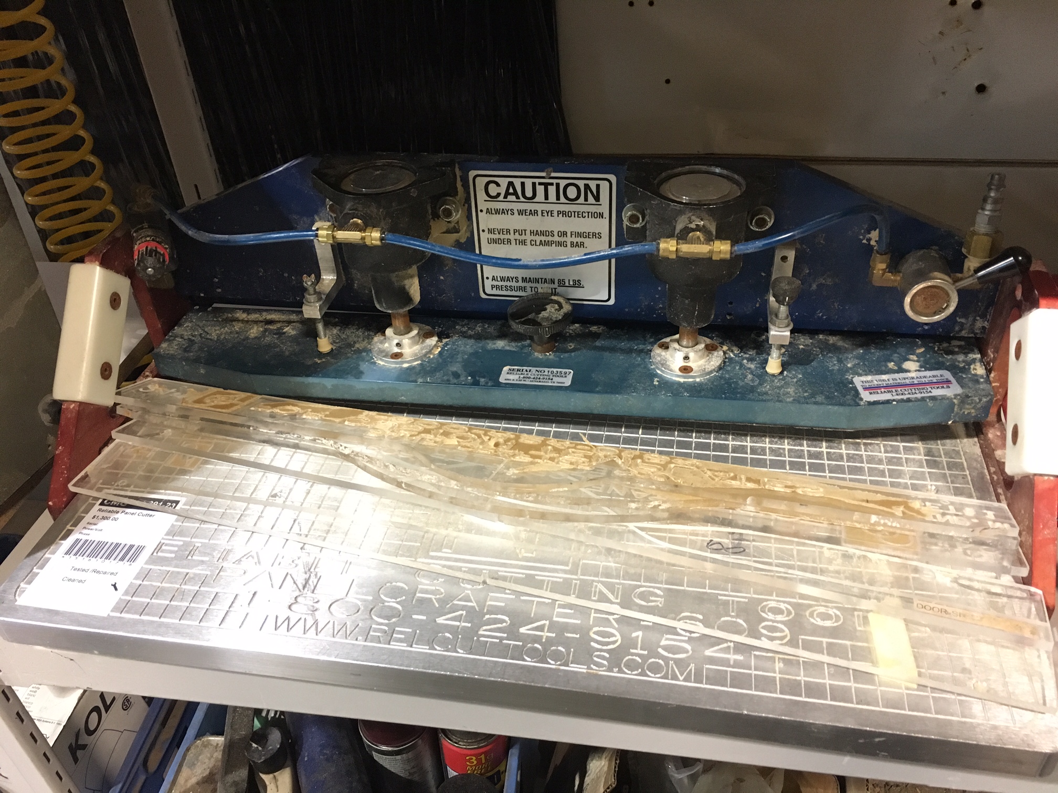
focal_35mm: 29
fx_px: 886
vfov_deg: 48.2
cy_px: 396
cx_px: 529
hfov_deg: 61.7
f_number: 2.2
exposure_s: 1/20
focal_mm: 4.15
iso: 200
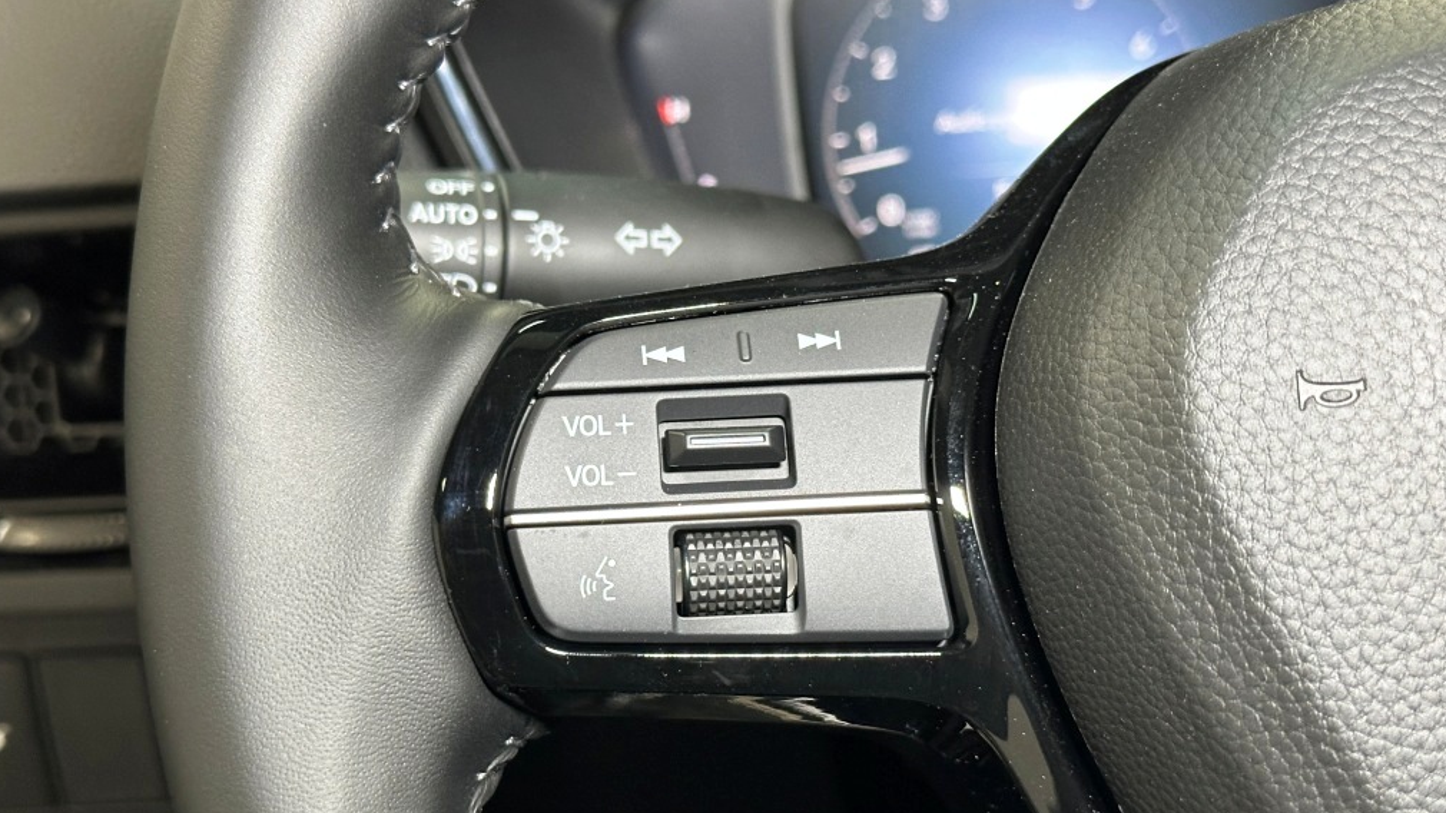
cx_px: 716
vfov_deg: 22.6
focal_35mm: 53
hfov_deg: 39.2
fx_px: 2032
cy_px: 455
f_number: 1.78
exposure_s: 1/40
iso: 400
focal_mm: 6.86
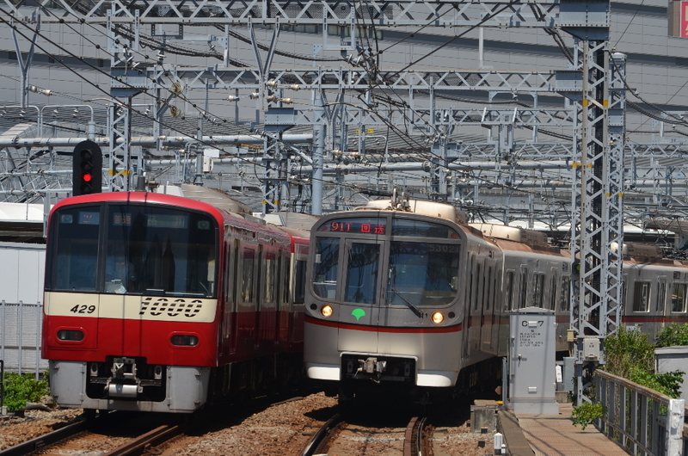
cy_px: 228
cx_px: 344
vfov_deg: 7.9
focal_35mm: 174
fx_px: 3319
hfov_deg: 11.8
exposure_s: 1/320
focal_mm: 116
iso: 100
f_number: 8
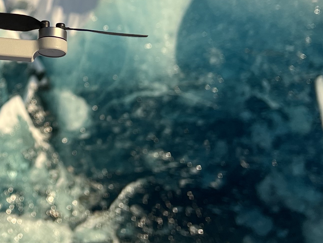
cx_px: -27
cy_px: -1
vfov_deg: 17.8
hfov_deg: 22.8
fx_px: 756
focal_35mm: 81
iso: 50
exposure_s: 1/4831
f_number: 1.5
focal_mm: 5.7
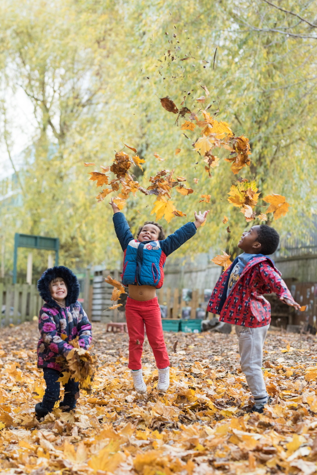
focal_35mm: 85
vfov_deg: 23.9
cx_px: 158
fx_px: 1122
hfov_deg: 16.1
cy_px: 238
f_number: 2.5
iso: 800
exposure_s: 1/400
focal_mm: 85
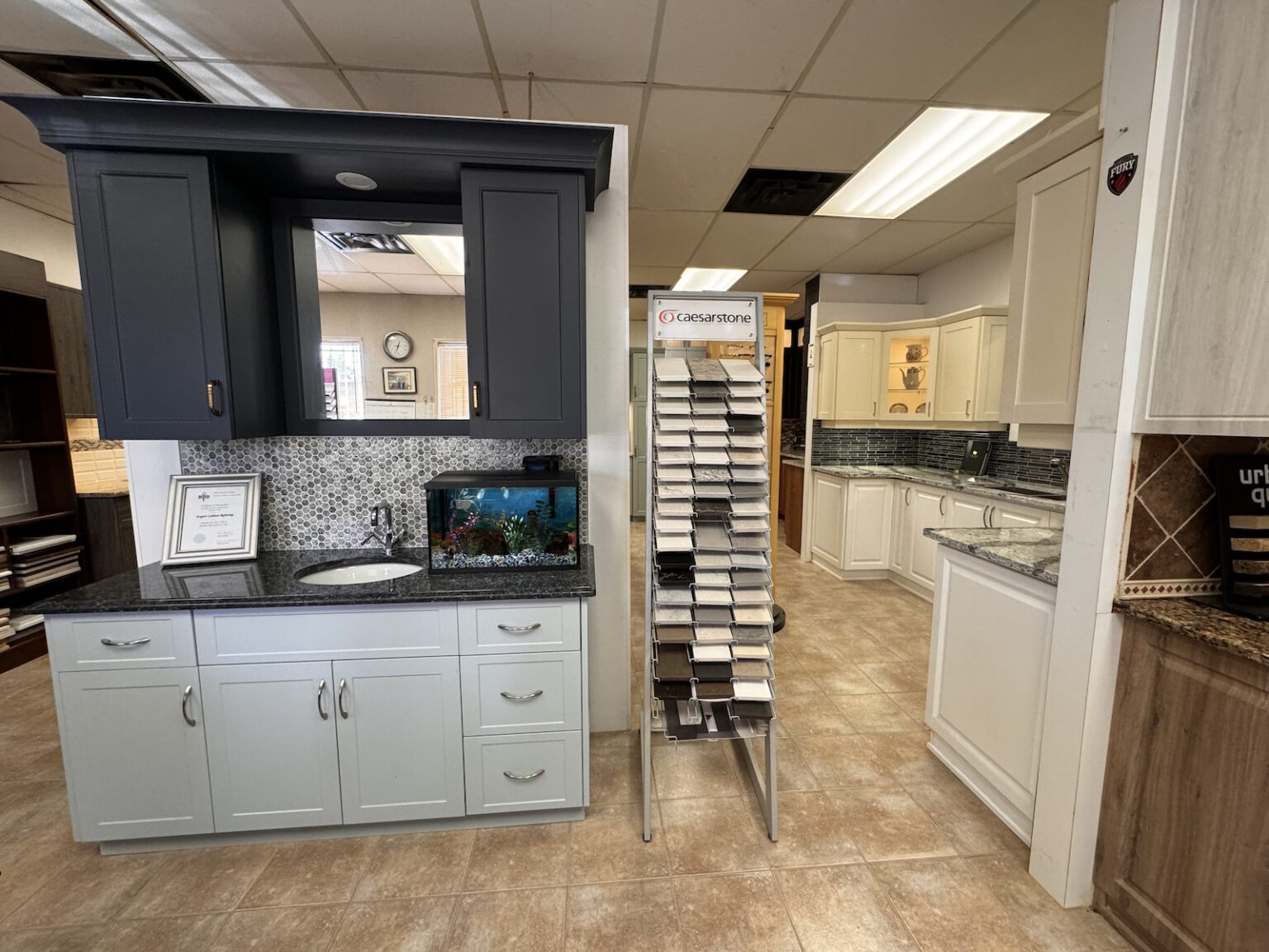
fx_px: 513
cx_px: 634
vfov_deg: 85.7
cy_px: 476
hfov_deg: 102.1
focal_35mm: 14
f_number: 2.2
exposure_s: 1/120
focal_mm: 2.22
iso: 250
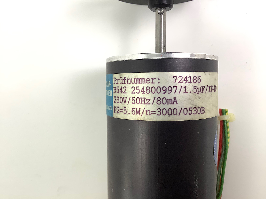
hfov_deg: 58.3
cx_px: 133
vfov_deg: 45.4
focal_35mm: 31
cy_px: 100
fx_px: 238
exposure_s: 1/50
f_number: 2.4
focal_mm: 3.3
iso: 50
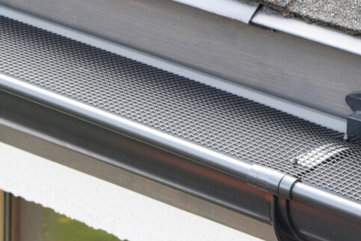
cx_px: 384
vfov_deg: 8.2
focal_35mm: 168
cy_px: 212
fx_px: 1681
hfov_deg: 12.1
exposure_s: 1/50
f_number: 9
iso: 100
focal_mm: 35
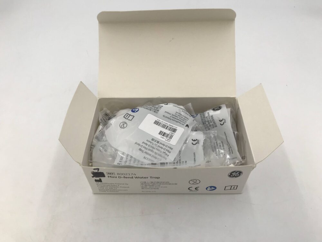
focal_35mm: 28
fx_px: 260
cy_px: 121
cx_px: 161
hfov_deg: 63.4
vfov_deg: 49.7
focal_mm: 3.99
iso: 25
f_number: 1.8
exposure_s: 1/60
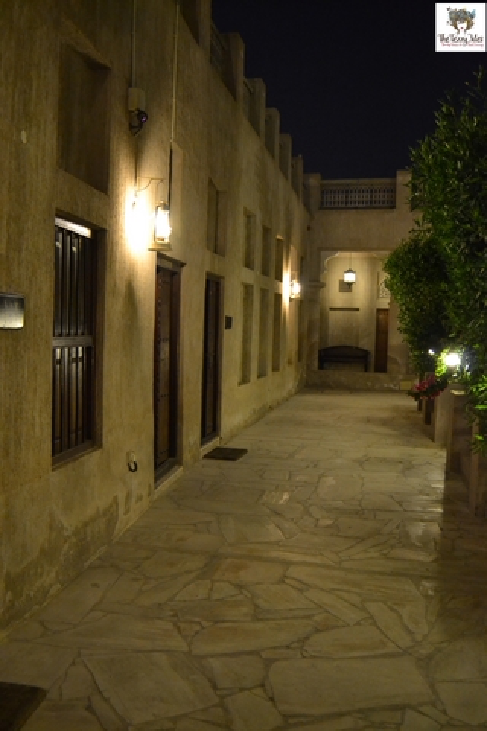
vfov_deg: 57.2
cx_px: 244
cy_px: 366
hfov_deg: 40.0
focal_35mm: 33
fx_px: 670
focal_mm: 22
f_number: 3.5
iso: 3200
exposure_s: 1/15
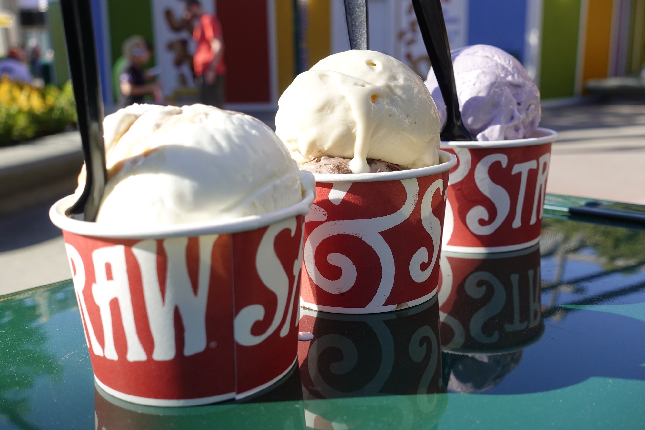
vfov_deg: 34.2
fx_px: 699
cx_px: 322
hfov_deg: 49.6
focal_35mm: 39
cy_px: 215
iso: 125
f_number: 4
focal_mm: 14.3
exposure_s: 1/320
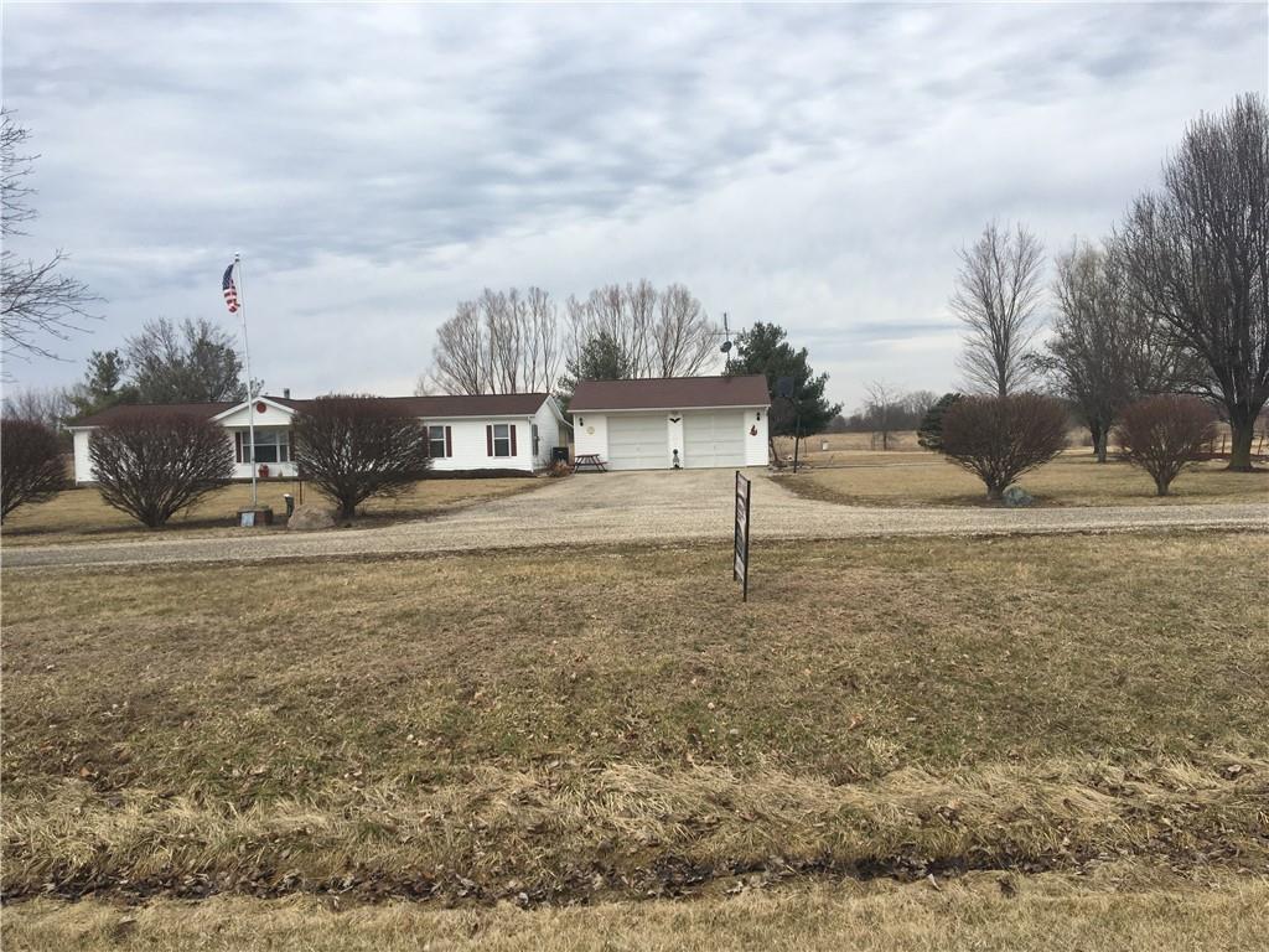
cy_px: 476
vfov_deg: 48.2
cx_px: 634
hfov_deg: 61.7
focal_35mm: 29
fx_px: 1063
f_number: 2.2
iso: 25
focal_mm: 4.15
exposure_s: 1/874
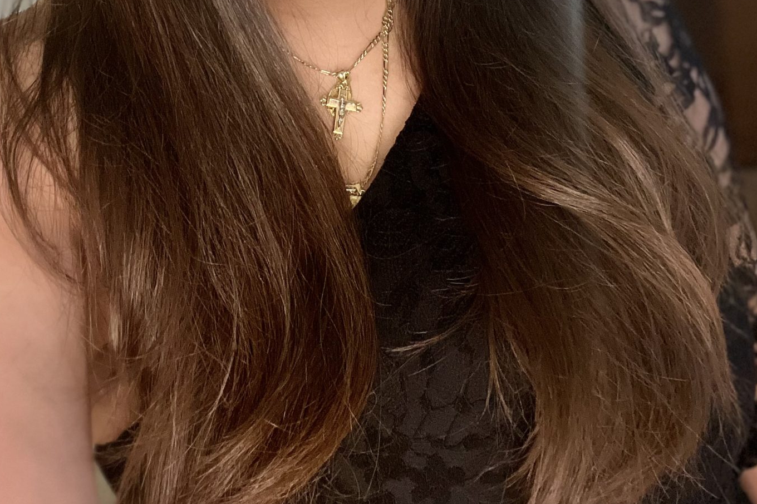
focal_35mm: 47
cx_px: 340
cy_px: -35
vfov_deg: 26.6
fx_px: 988
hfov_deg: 41.9
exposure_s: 1/40
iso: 320
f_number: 2.2
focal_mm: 2.71
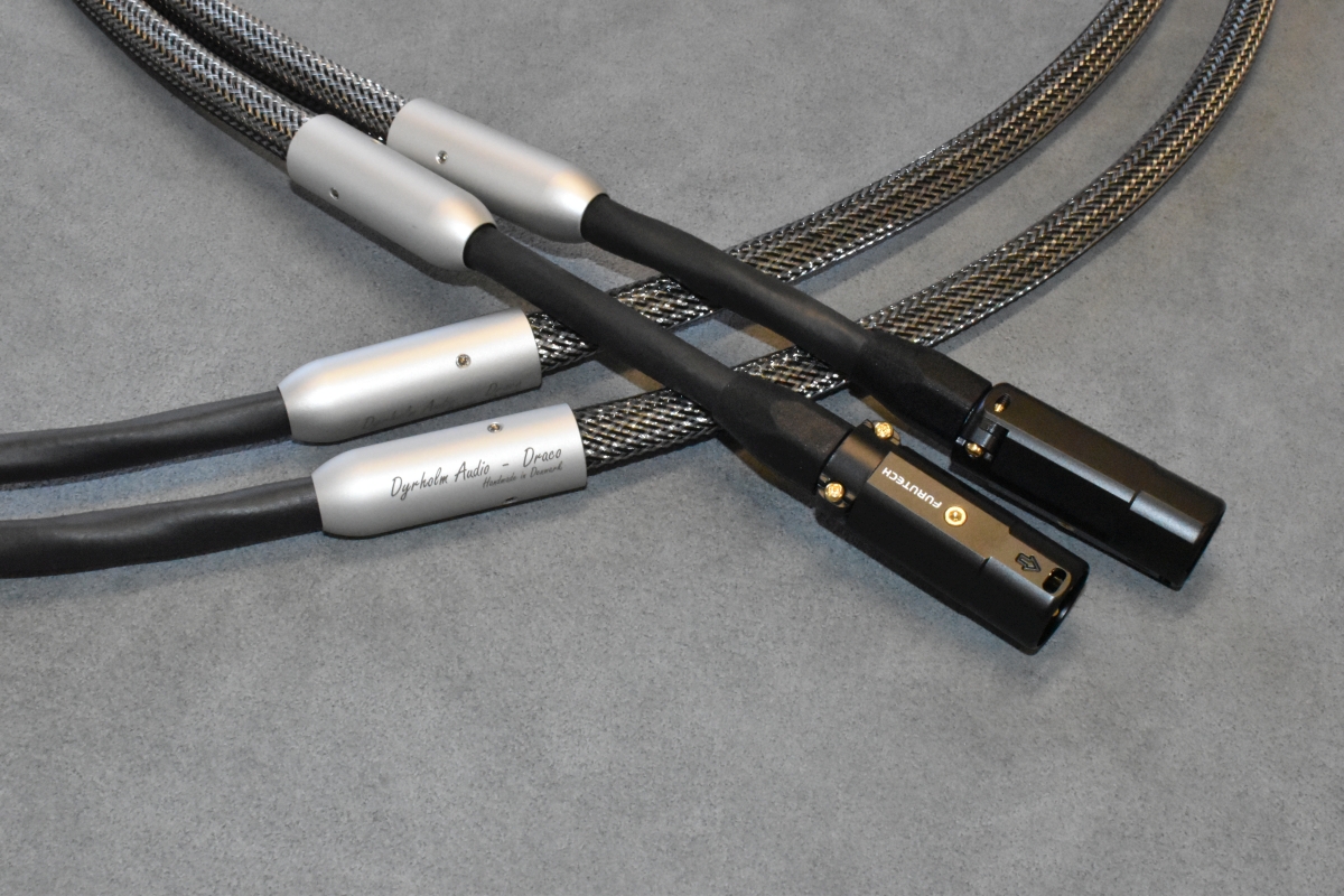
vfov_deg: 26.5
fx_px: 1904
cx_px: 672
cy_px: 448
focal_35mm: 51
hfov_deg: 38.9
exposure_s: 1/60
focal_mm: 34
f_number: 25
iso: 7200
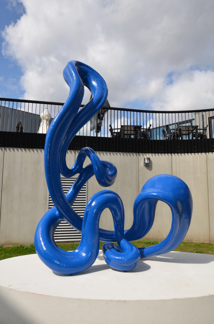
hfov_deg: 50.2
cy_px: 162
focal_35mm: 26
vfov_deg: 70.5
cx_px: 107
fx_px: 228
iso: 100
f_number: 9
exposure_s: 1/250
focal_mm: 17
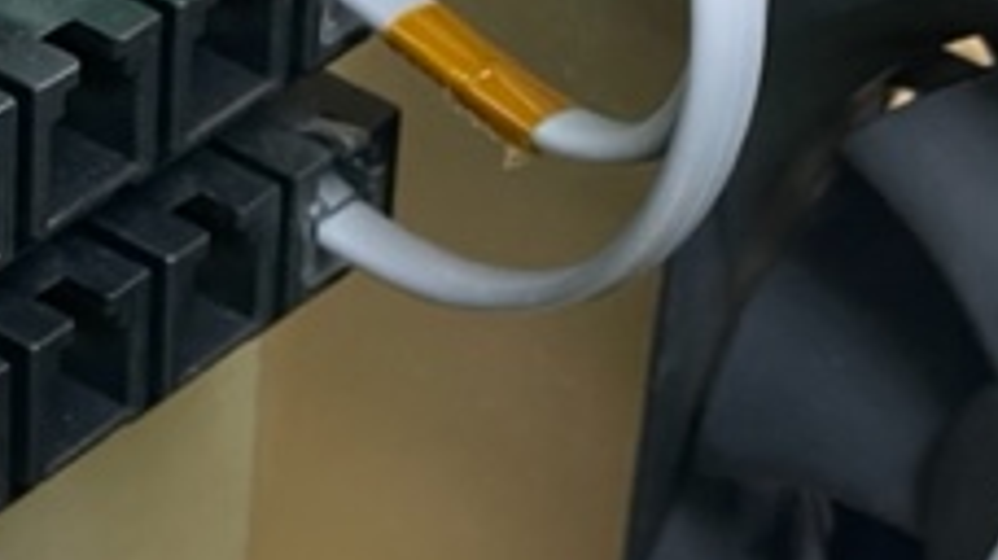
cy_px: 372
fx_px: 4206
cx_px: 144
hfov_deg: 13.4
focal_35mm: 159
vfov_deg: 7.6
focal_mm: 6
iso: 250
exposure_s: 1/60
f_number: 2
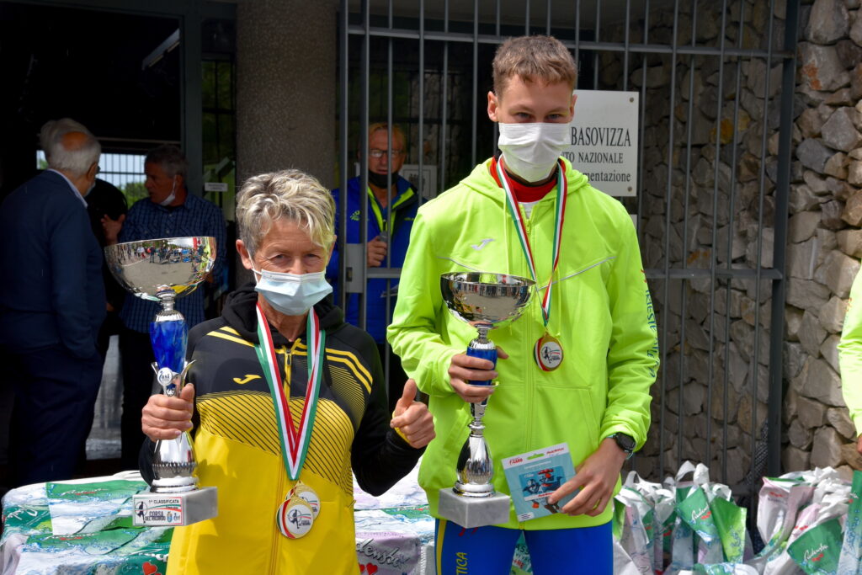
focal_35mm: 50
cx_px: 431
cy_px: 288
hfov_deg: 39.6
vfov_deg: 27.0
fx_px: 1197
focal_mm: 50
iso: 200
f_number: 10
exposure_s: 1/400
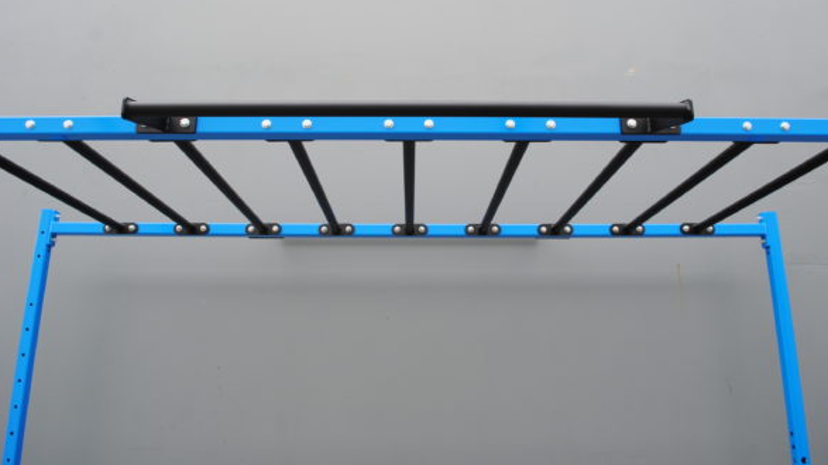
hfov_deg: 66.1
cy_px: 187
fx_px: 637
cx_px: 415
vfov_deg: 40.0
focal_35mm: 29
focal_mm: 18
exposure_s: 1/125
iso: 100
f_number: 5.6
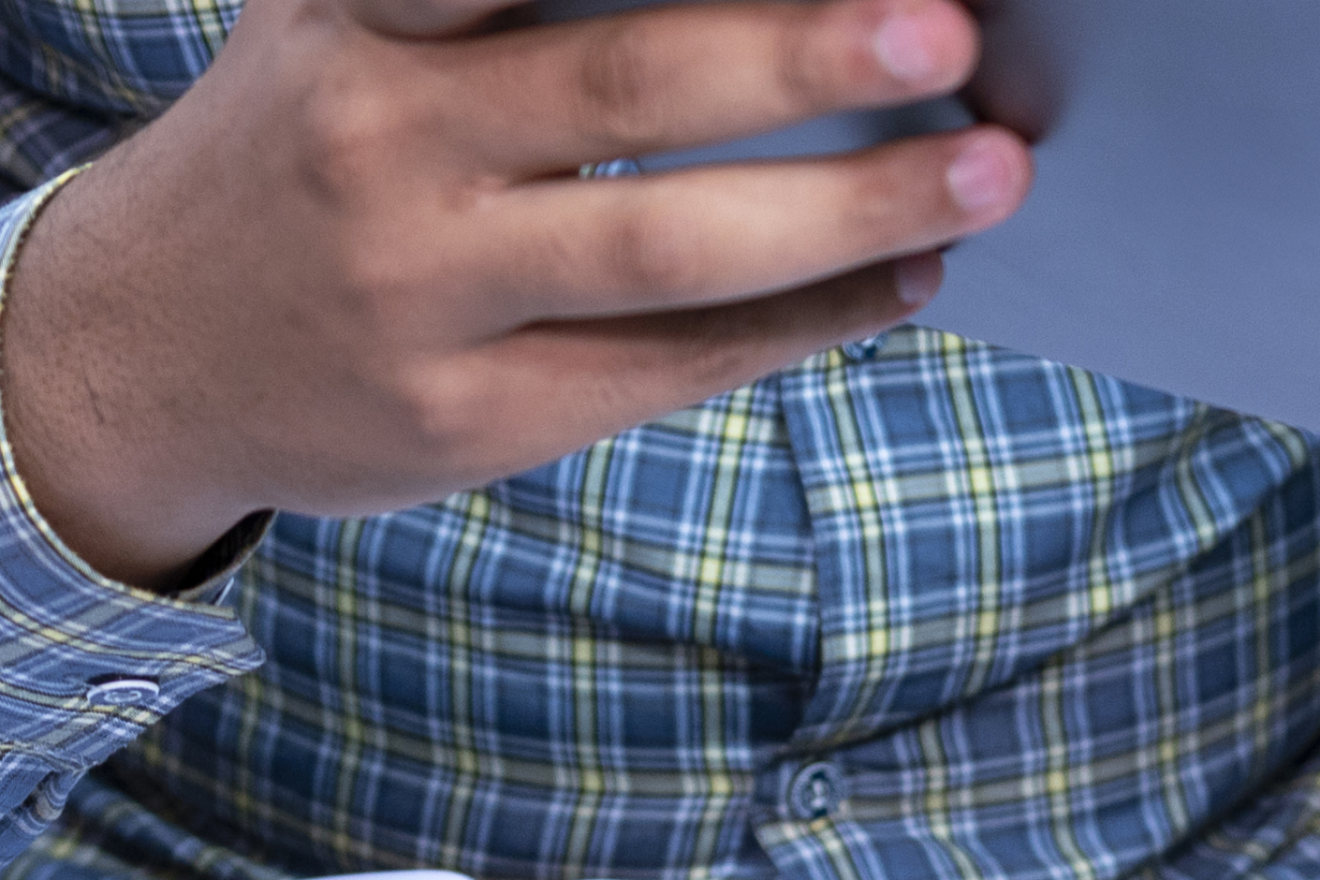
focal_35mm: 215
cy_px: -521
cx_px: 2702
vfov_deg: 6.3
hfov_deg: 9.0
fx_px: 7883
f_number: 2.2
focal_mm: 35
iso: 320
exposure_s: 1/50
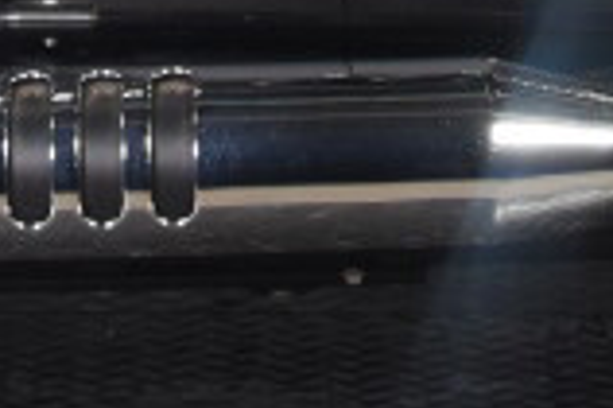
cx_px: 431
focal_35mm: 400
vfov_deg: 3.3
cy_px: -960
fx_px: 6801
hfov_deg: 5.2
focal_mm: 35
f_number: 7.1
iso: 400
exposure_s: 1/160
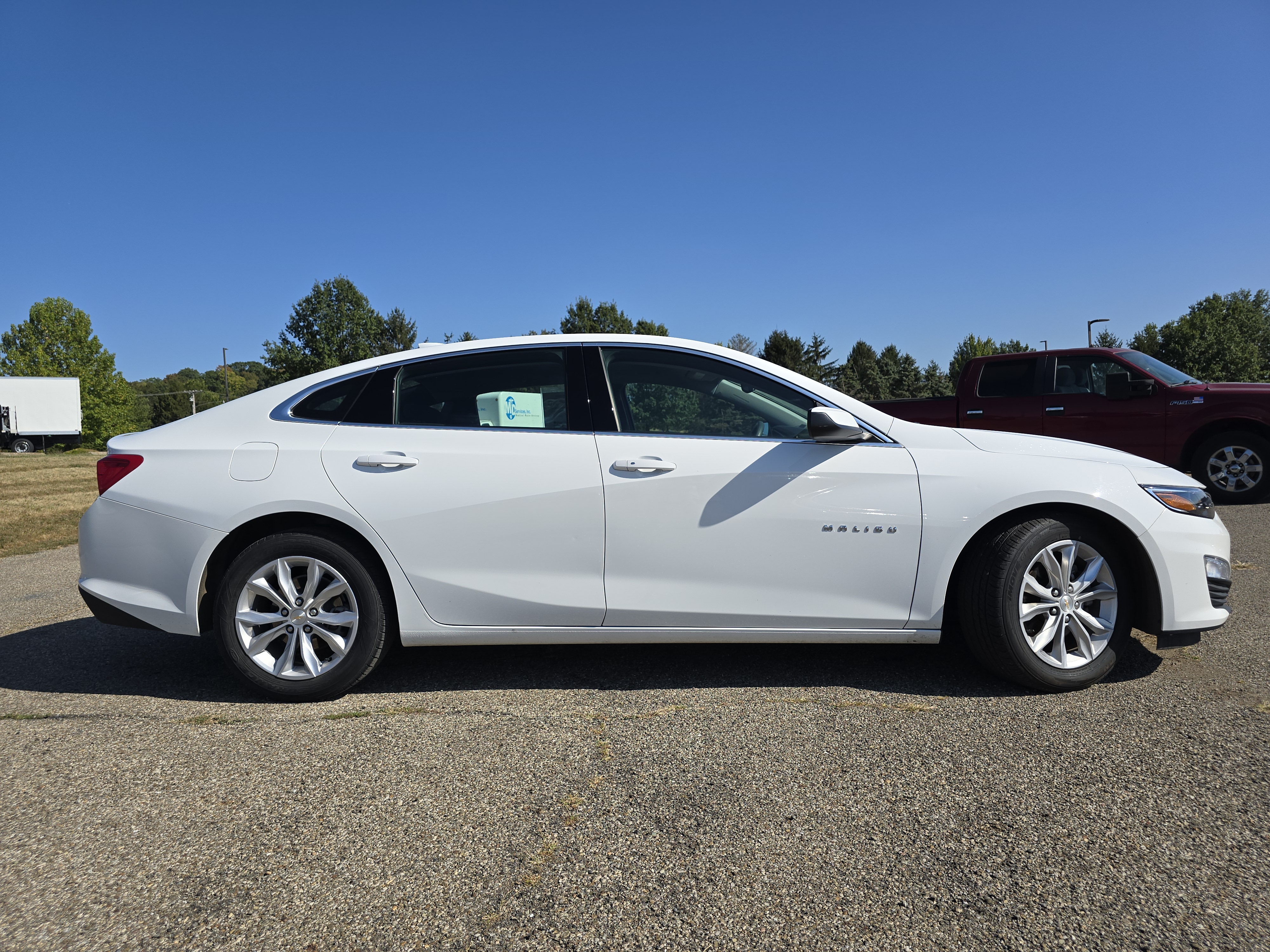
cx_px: 635
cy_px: 476
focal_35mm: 23
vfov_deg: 58.9
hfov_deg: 73.9
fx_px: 844
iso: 12
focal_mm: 6.3
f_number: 1.7
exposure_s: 1/1265
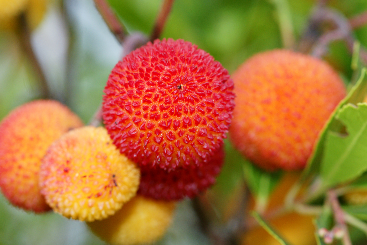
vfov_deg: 9.1
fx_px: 1529
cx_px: 184
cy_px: 122
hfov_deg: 13.7
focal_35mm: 150
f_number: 5.6
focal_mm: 100
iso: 500
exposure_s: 1/200
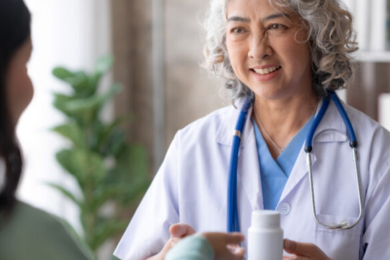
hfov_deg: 17.5
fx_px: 1267
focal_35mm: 117
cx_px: 197
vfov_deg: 11.7
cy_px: 98
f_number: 2.2
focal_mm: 85
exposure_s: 1/320
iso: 200
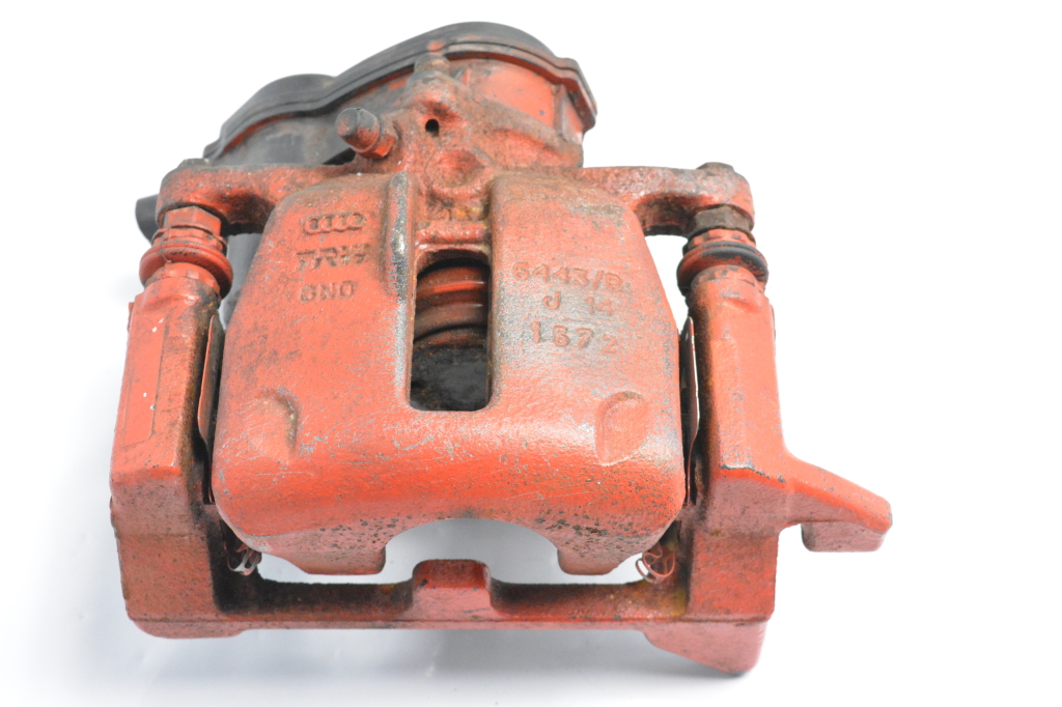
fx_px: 1858
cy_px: 354
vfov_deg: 21.6
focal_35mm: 63
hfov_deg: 31.9
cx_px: 531
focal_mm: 42
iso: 6400
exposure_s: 1/400
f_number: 10
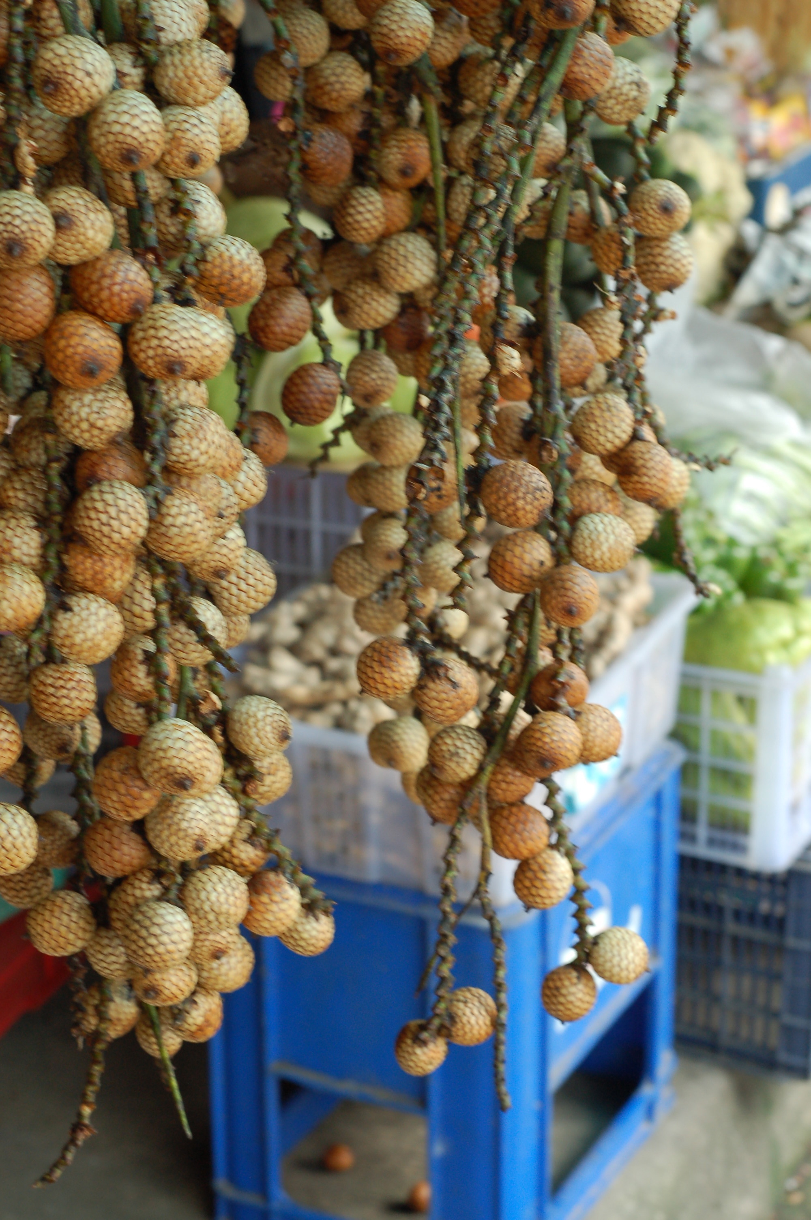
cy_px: 610
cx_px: 406
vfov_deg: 27.0
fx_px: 2539
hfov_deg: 18.1
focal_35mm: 75
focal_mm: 50
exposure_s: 1/60
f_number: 8
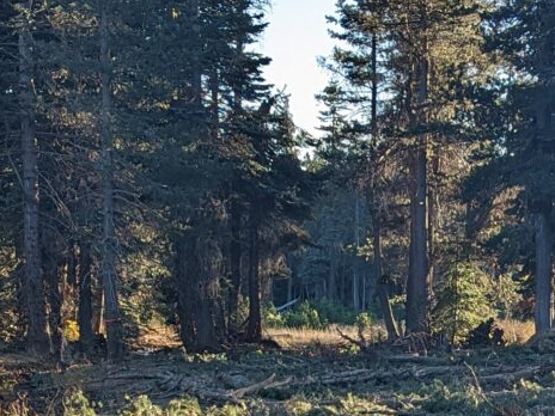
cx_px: 390
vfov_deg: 13.4
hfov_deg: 18.5
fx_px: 1700
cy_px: 556
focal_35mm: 106
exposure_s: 1/505
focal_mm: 6.81
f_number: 1.85
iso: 38
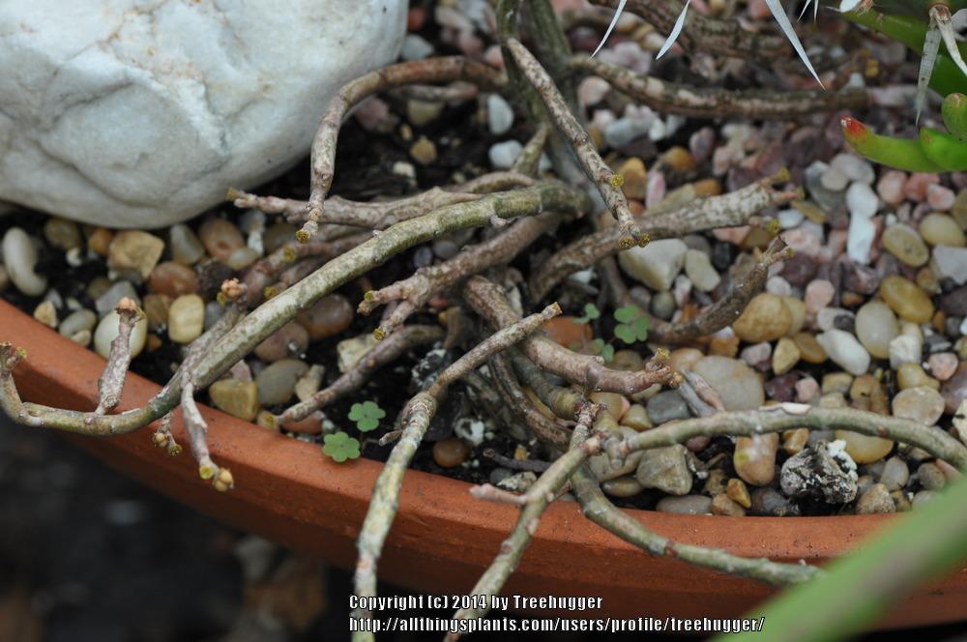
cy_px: 321
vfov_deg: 8.7
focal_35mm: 158
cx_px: 484
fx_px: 4225
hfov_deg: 13.1
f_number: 6.7
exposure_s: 1/180
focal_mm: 105
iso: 200
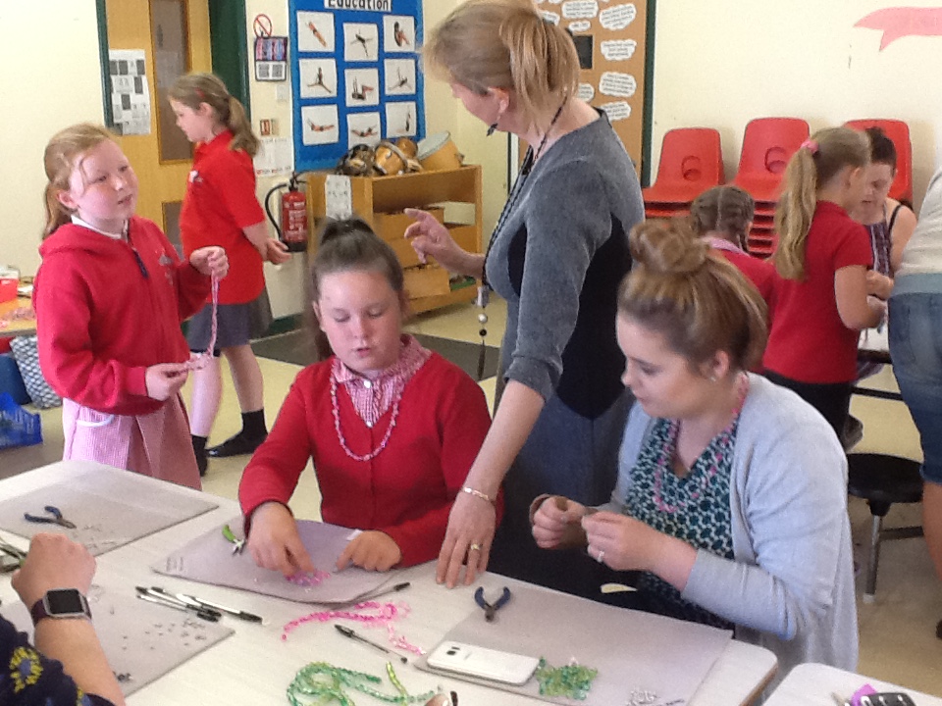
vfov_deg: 32.9
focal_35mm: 44
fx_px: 1197
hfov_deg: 42.9
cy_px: 353
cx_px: 471
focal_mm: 2.03
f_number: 2.4
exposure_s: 1/30
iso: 100
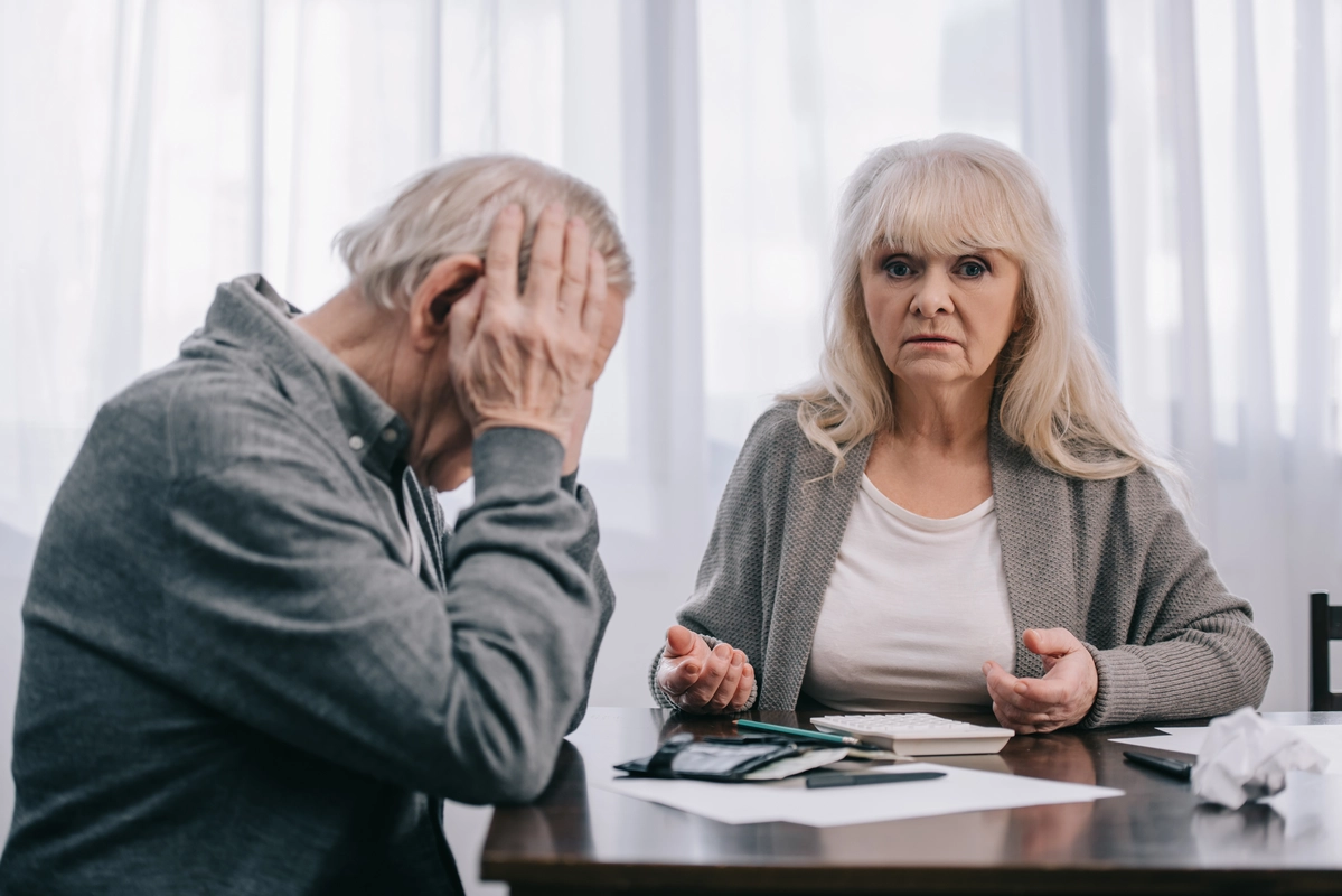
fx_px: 2610
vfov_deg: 19.5
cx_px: 671
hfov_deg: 28.8
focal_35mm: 70
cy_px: 448
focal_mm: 70
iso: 200
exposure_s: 1/200
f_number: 3.2
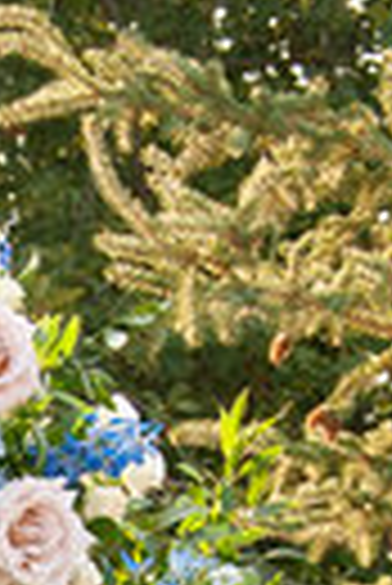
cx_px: -475
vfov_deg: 7.8
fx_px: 3893
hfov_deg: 5.6
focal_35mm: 239
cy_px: 1537
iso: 800
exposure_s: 1/640
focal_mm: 36
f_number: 4.5
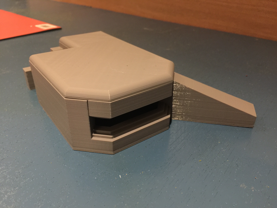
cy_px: 104
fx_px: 232
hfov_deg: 61.7
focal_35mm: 29
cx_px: 138
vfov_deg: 48.2
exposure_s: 1/4
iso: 125
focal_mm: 4.15
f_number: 2.2
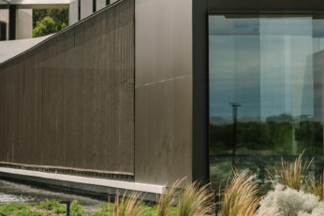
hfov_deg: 13.9
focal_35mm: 148
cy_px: -11
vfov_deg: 9.2
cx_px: 152
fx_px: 1332
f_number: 2.2
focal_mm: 50
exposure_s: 1/8000
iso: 160
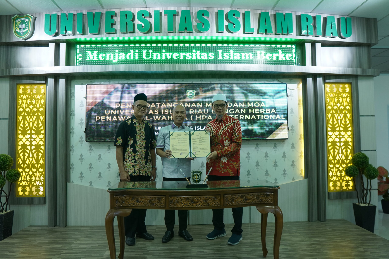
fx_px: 259
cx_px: 194
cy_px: 130
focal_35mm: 24
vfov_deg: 53.1
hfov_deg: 73.7
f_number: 1.8
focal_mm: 16
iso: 500
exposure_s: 1/100
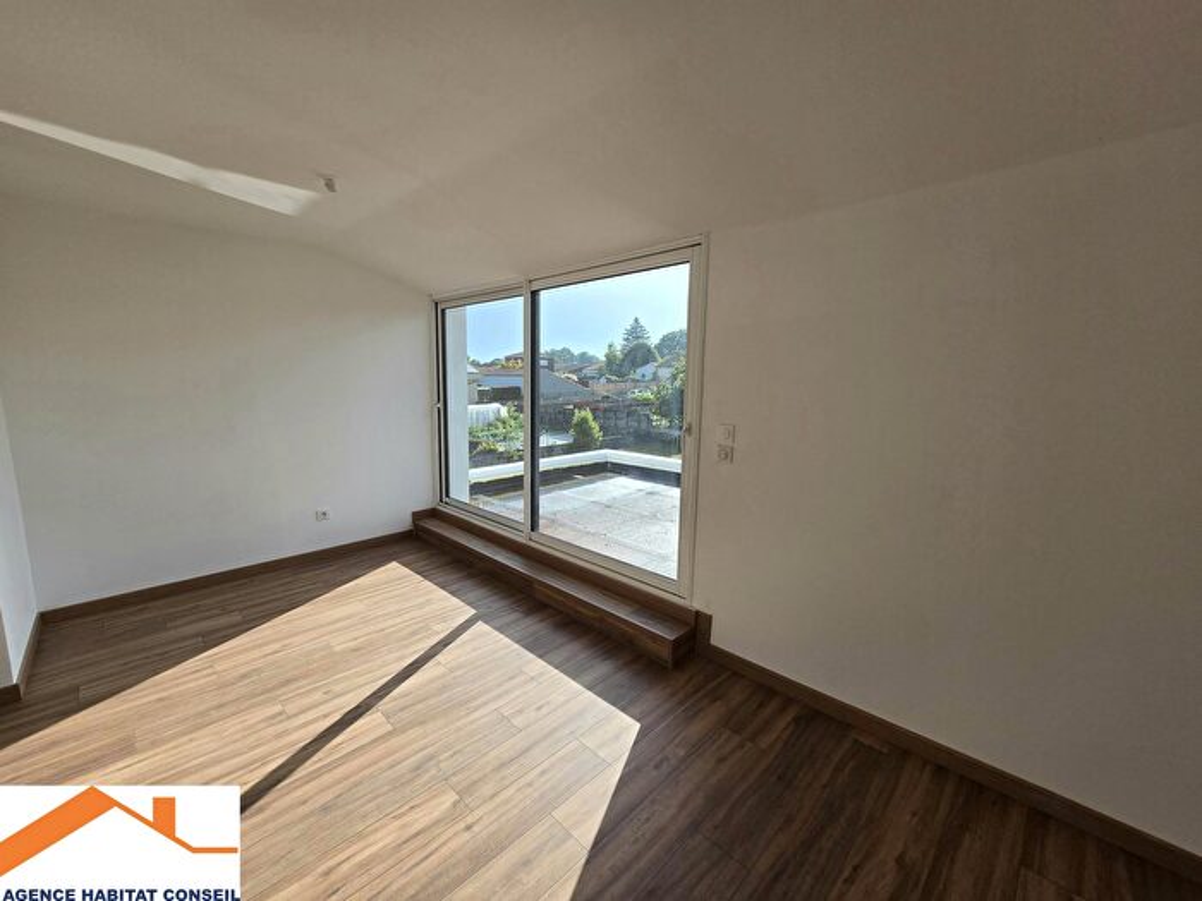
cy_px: 450
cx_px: 601
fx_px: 451
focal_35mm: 13
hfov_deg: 106.2
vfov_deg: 89.9
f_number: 2.2
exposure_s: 1/909
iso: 50
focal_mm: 2.2
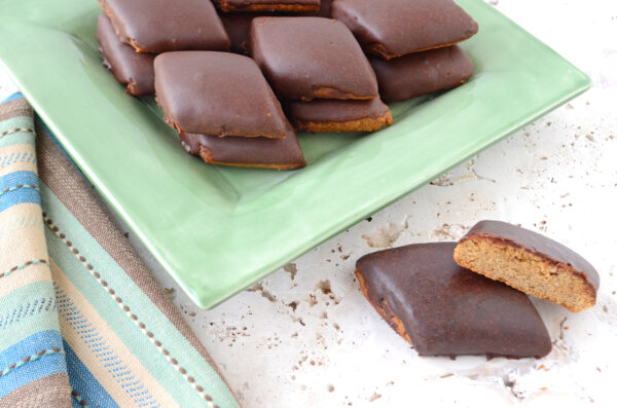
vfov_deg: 25.6
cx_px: 308
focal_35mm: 52
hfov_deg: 37.9
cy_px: 204
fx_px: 898
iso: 400
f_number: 9
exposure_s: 1/30
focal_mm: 35
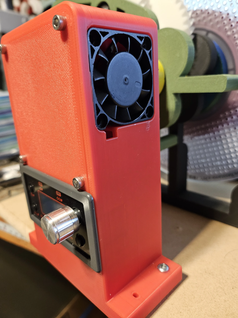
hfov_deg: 56.8
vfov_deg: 71.6
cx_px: 119
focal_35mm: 24
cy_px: 159
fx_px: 220
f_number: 1.8
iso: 640
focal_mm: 5
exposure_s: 1/60
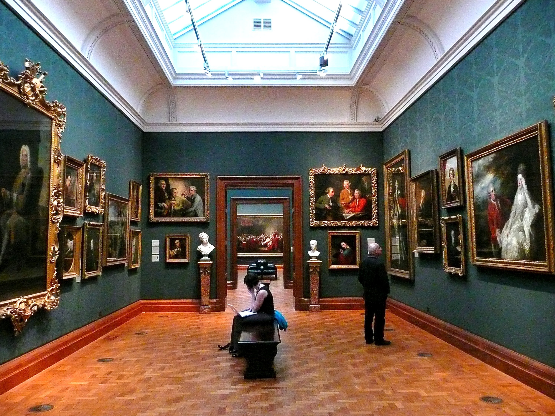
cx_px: 278
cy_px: 208
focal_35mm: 28
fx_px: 449
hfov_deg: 63.4
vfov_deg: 49.7
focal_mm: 4.6
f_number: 3.3
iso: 800
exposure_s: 1/20
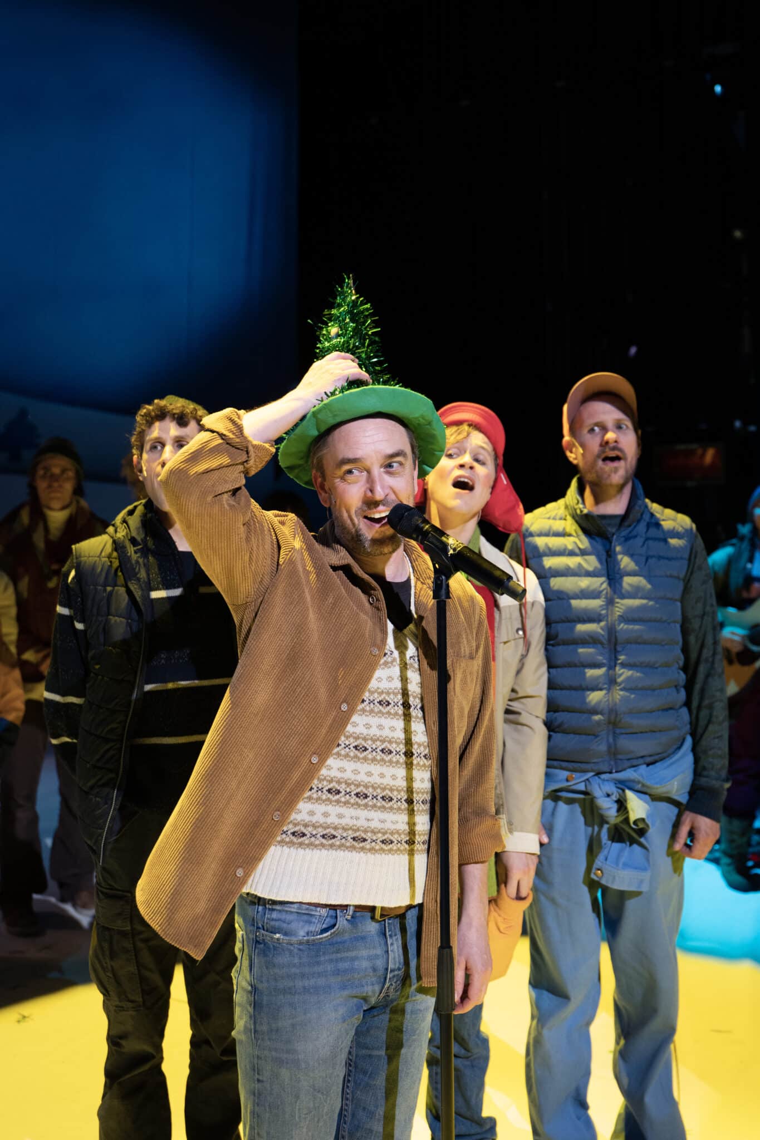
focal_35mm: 35
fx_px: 1108
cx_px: 380
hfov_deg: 37.8
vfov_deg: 54.4
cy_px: 570
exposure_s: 1/200
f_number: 2.8
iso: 3200
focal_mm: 35
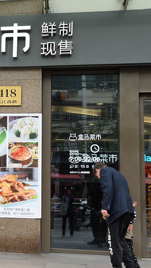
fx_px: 498
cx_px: -25
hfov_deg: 16.6
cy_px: 134
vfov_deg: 30.1
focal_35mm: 70
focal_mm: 44
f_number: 7.1
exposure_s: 1/125
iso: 320
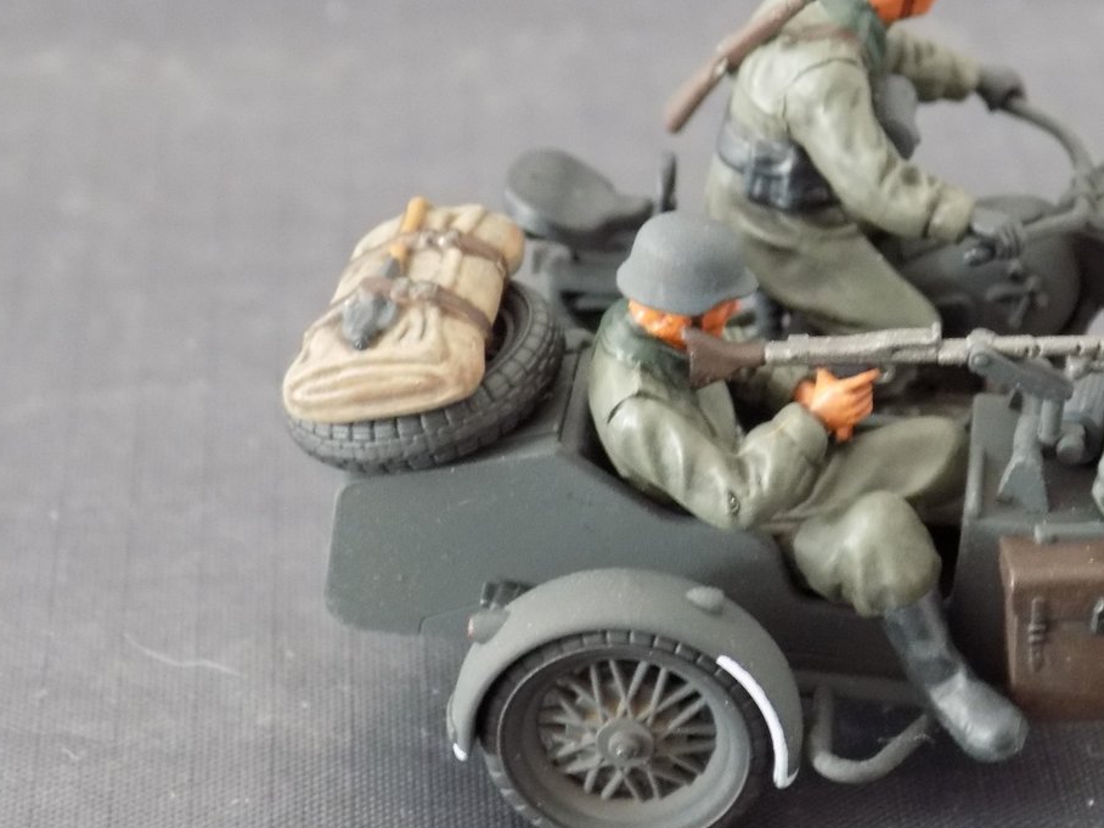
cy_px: 407
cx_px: 770
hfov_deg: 17.8
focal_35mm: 110
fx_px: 3508
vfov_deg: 13.5
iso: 400
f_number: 4.3
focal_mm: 13.9
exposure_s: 1/2.5
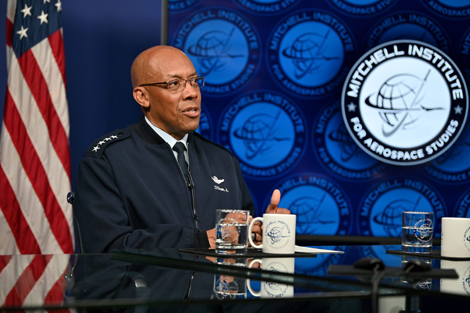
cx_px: 235
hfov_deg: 16.8
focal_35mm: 122
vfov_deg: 11.2
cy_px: 156
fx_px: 1591
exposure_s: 1/125
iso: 800
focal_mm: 122
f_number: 2.8
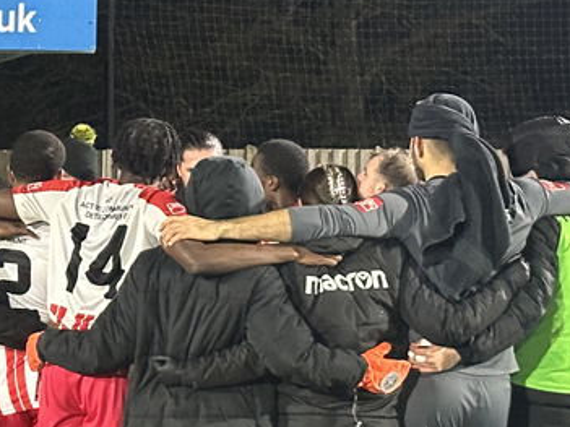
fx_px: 2700
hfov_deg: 11.8
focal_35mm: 164
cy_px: 216
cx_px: -149
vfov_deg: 9.0
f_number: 1.78
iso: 500
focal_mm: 6.86
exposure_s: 1/32
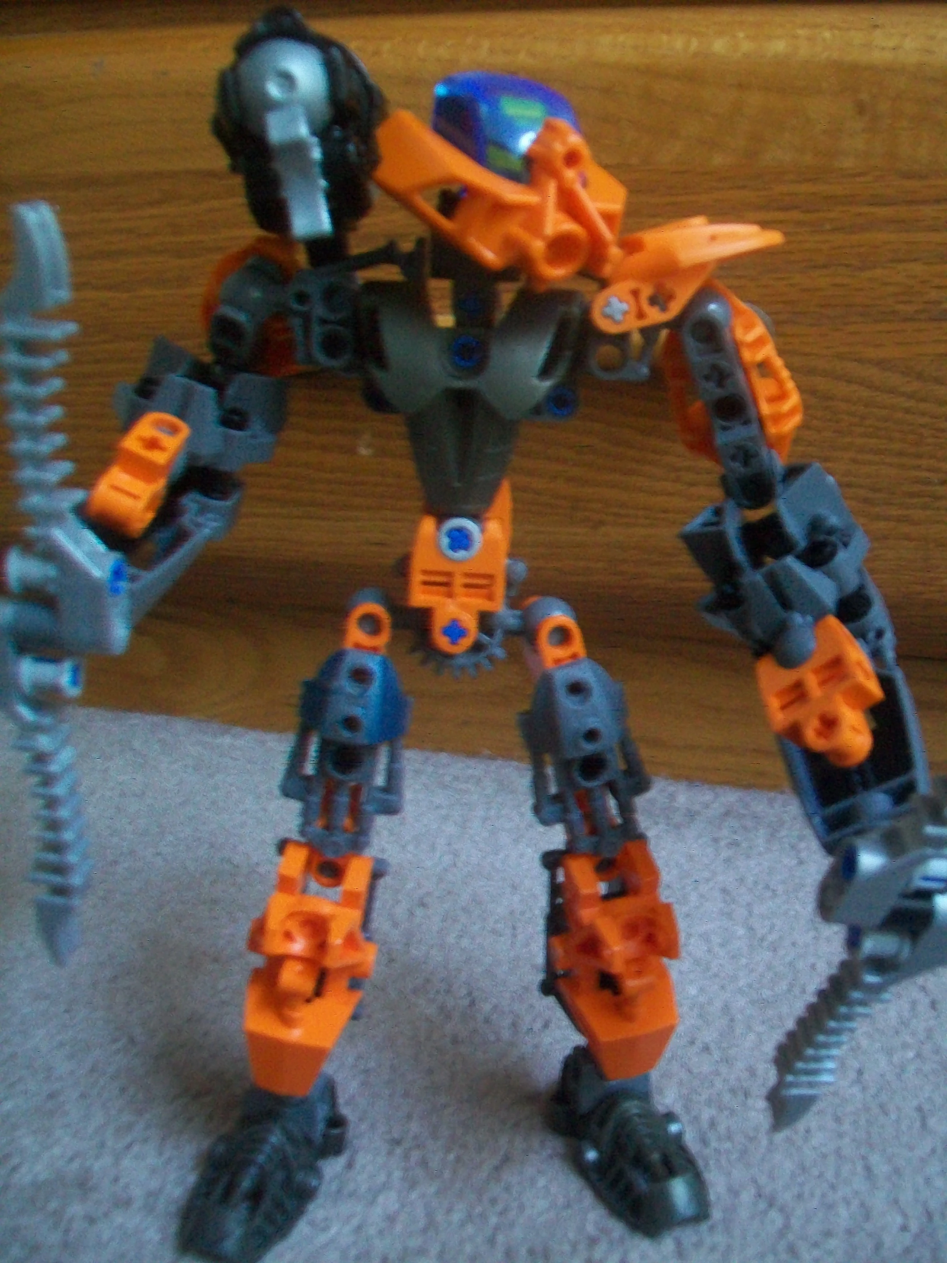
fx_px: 1313
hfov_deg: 39.7
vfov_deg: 51.4
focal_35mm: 36
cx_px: 474
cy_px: 632
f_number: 2.7
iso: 200
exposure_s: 1/8
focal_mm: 6
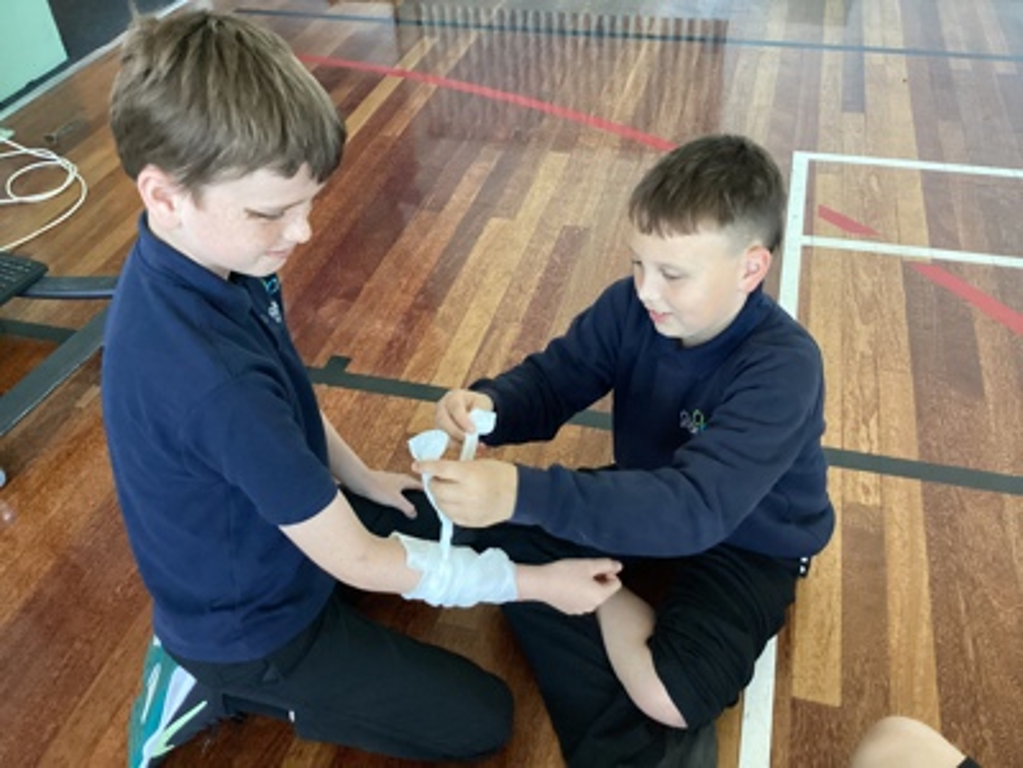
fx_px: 916
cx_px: 512
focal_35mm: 31
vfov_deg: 45.4
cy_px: 384
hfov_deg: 58.4
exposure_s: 1/60
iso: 320
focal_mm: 3.3
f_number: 2.4
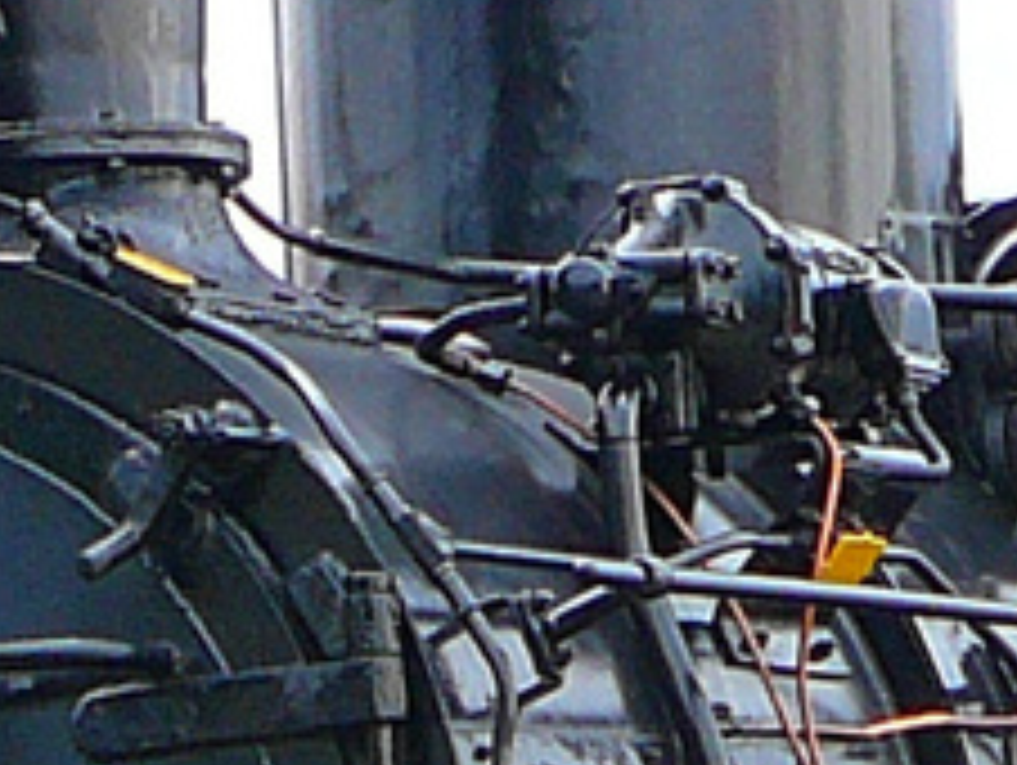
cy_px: 1354
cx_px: 670
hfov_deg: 8.9
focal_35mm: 223
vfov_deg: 6.5
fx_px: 6559
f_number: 2.8
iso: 80
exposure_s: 1/500
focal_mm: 5.2
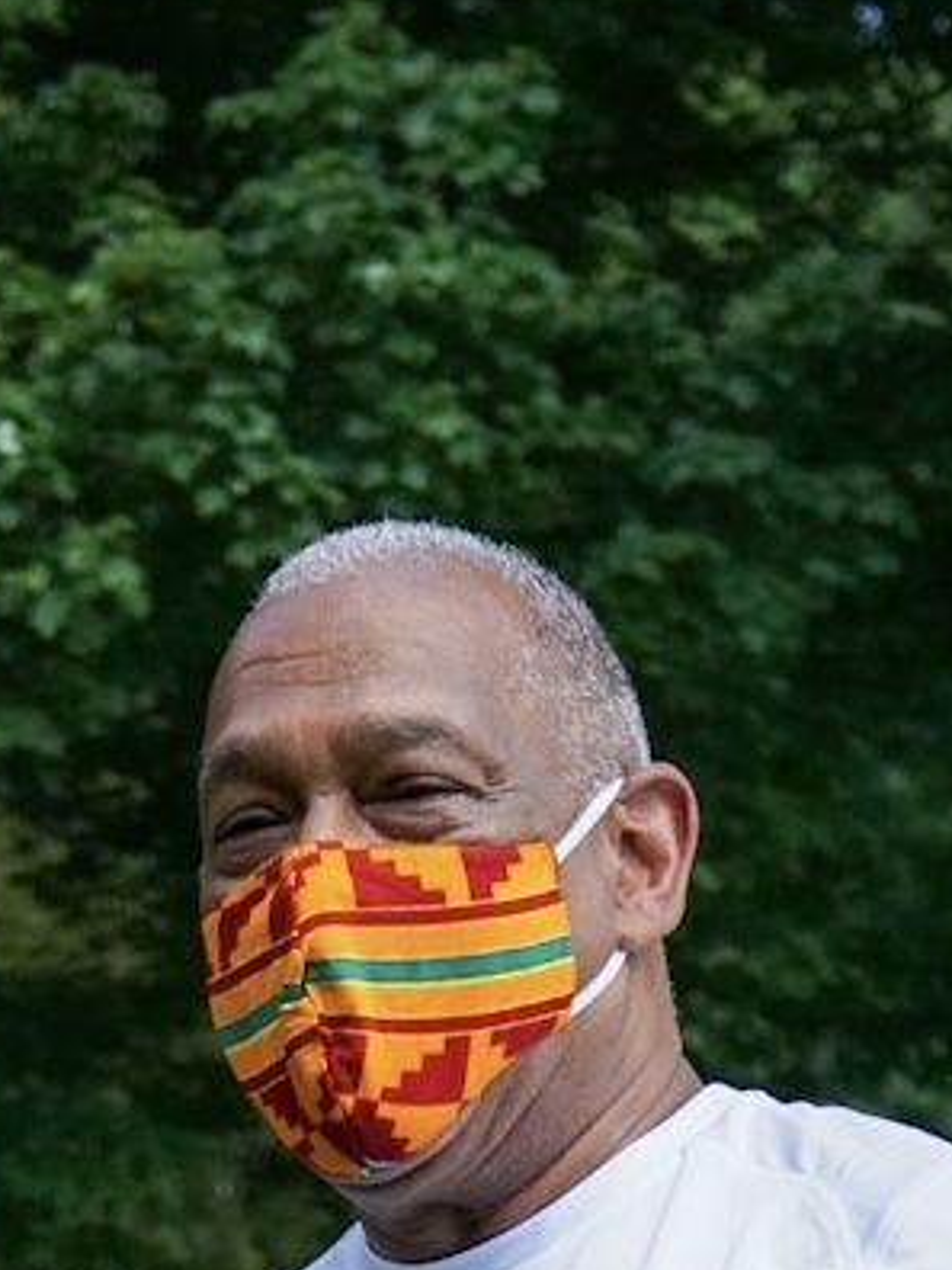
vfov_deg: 11.0
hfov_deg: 9.0
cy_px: 2572
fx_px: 5977
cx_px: -197
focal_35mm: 163
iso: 800
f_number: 4
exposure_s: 1/2000
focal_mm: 35
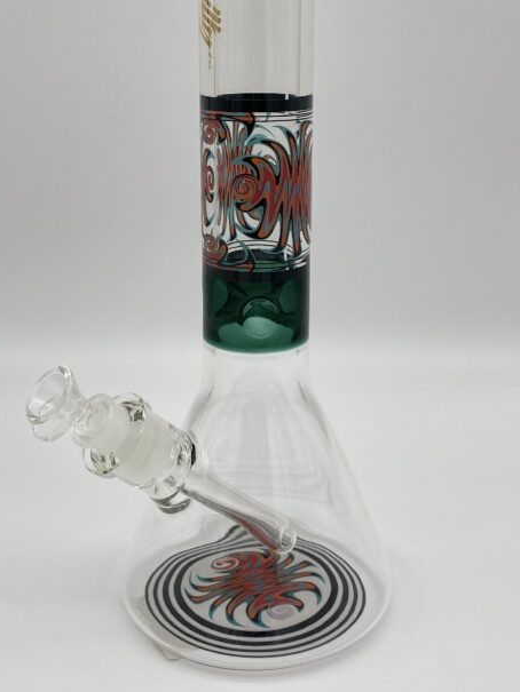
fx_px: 881
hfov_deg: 32.9
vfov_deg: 42.5
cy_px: 247
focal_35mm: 44
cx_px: 245
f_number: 1.8
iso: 32
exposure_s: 1/398
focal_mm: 4.25
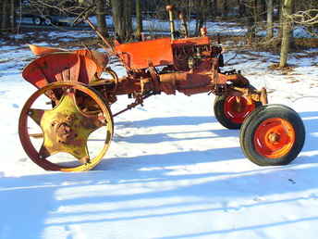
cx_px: 159
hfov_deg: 44.8
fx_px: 386
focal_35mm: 42
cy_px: 120
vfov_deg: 34.3
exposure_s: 1/250
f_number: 2.9
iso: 80
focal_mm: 7
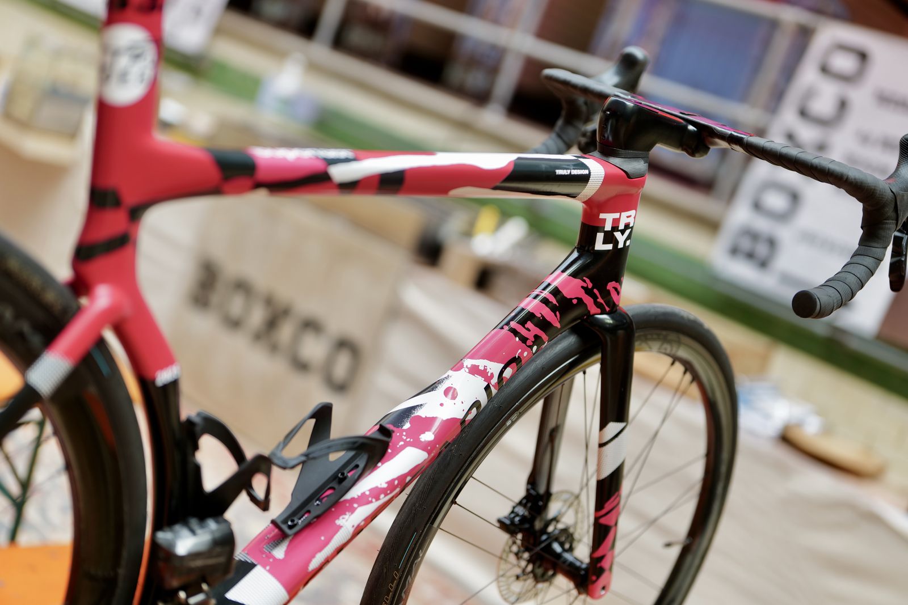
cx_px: 454
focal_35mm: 50
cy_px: 302
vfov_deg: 27.0
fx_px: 1261
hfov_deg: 39.6
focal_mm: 50
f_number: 1.8
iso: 100
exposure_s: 1/125
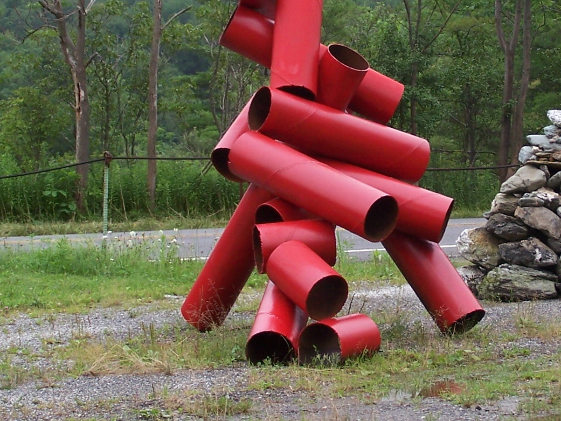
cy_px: 167
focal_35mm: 88
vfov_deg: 16.8
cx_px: 350
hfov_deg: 22.2
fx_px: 1427
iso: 80
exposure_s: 1/80
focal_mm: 11.1
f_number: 3.2
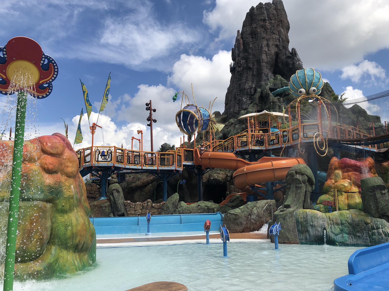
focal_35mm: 29
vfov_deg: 48.2
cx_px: 195
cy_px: 146
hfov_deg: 61.7
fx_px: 326
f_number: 1.8
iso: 20
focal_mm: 3.99
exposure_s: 1/2433
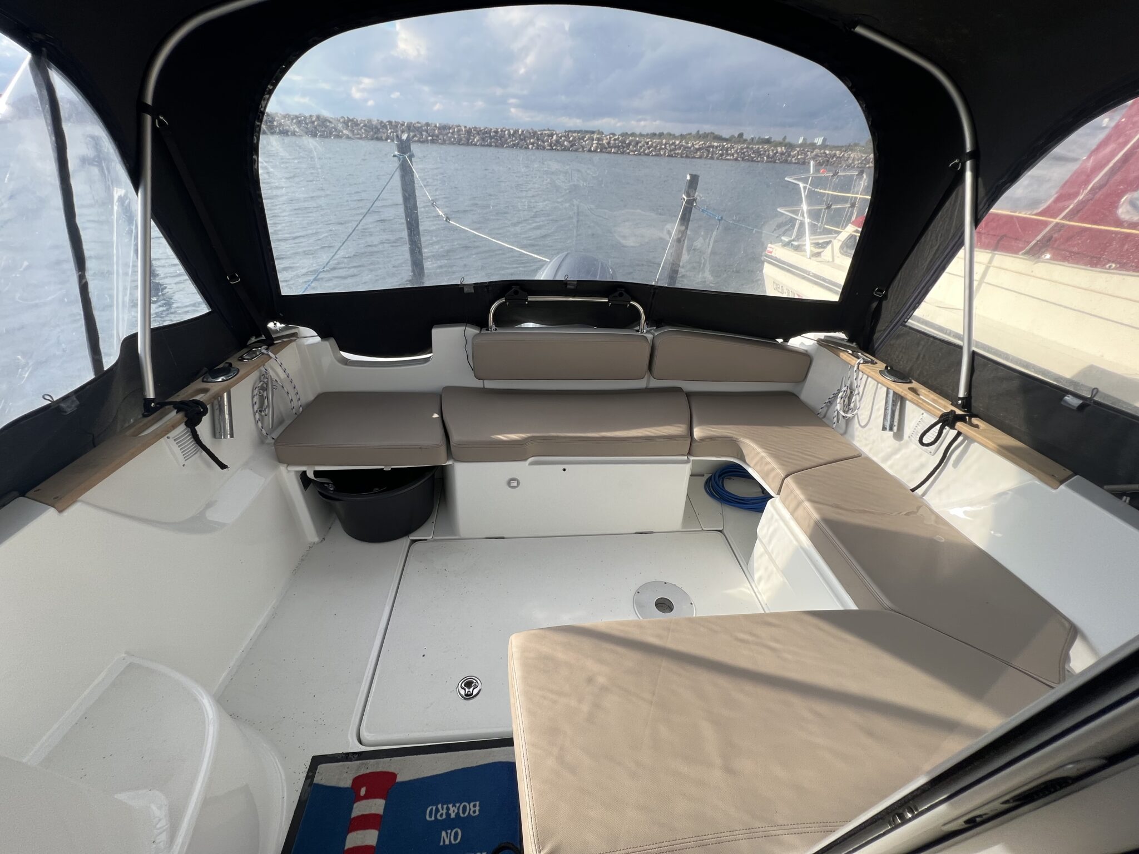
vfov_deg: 89.9
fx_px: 428
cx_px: 570
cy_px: 427
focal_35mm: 13
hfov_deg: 106.2
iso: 32
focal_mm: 1.57
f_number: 1.8
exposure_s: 1/827
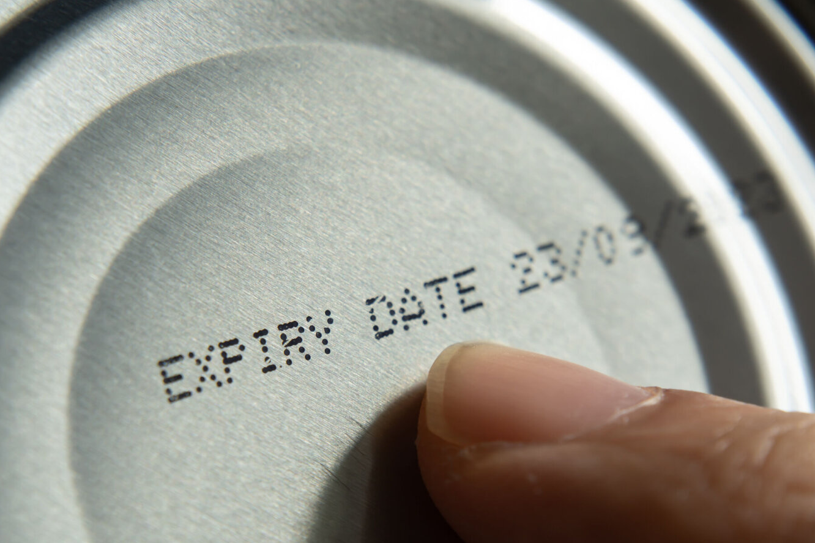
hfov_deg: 24.8
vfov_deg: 16.6
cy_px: 305
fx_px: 1856
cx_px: 363
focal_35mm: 82
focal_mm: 70
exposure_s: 1/2
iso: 200
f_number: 11
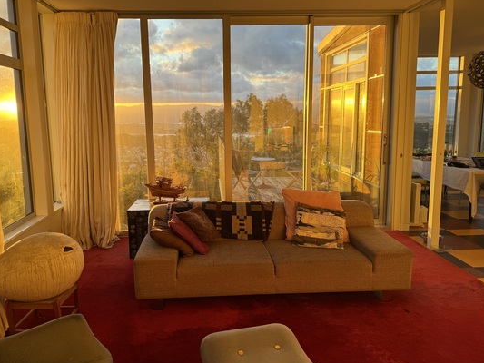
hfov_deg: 65.2
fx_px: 378
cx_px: 223
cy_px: 166
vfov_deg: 51.3
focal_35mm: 27
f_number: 1.78
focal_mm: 6.76
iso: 50
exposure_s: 1/137
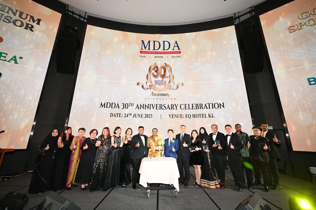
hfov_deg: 104.3
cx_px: 158
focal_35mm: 14
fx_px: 123
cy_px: 105
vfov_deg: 81.1
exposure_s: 1/60
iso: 400
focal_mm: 14
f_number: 4
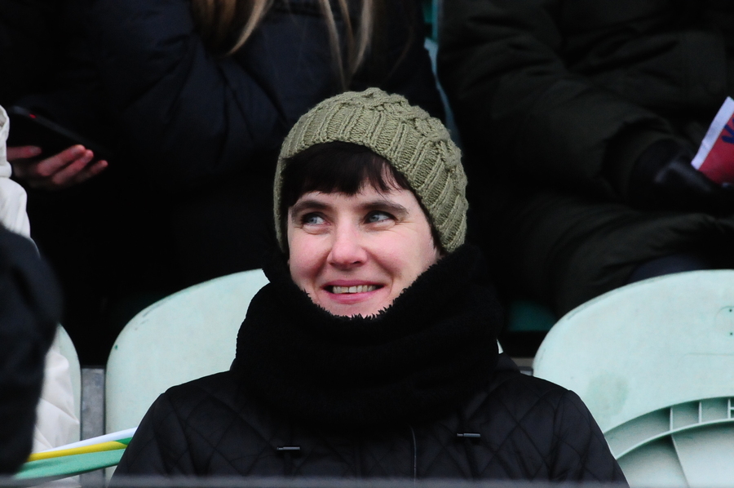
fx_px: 6110
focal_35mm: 300
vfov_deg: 4.6
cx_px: 367
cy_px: 244
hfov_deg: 6.9
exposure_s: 1/320
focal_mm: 200
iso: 3200
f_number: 9
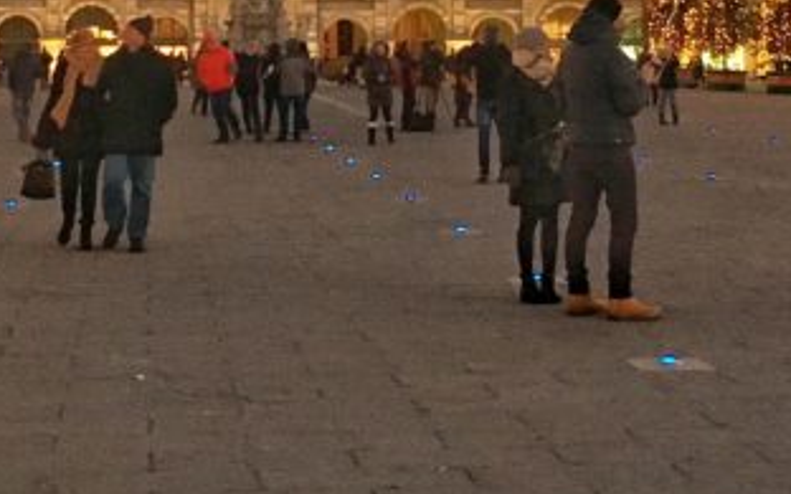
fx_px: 2177
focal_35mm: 101
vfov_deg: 12.5
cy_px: -165
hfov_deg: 20.5
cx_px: 228
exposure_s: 1/17
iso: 250
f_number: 2.2
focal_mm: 4.15
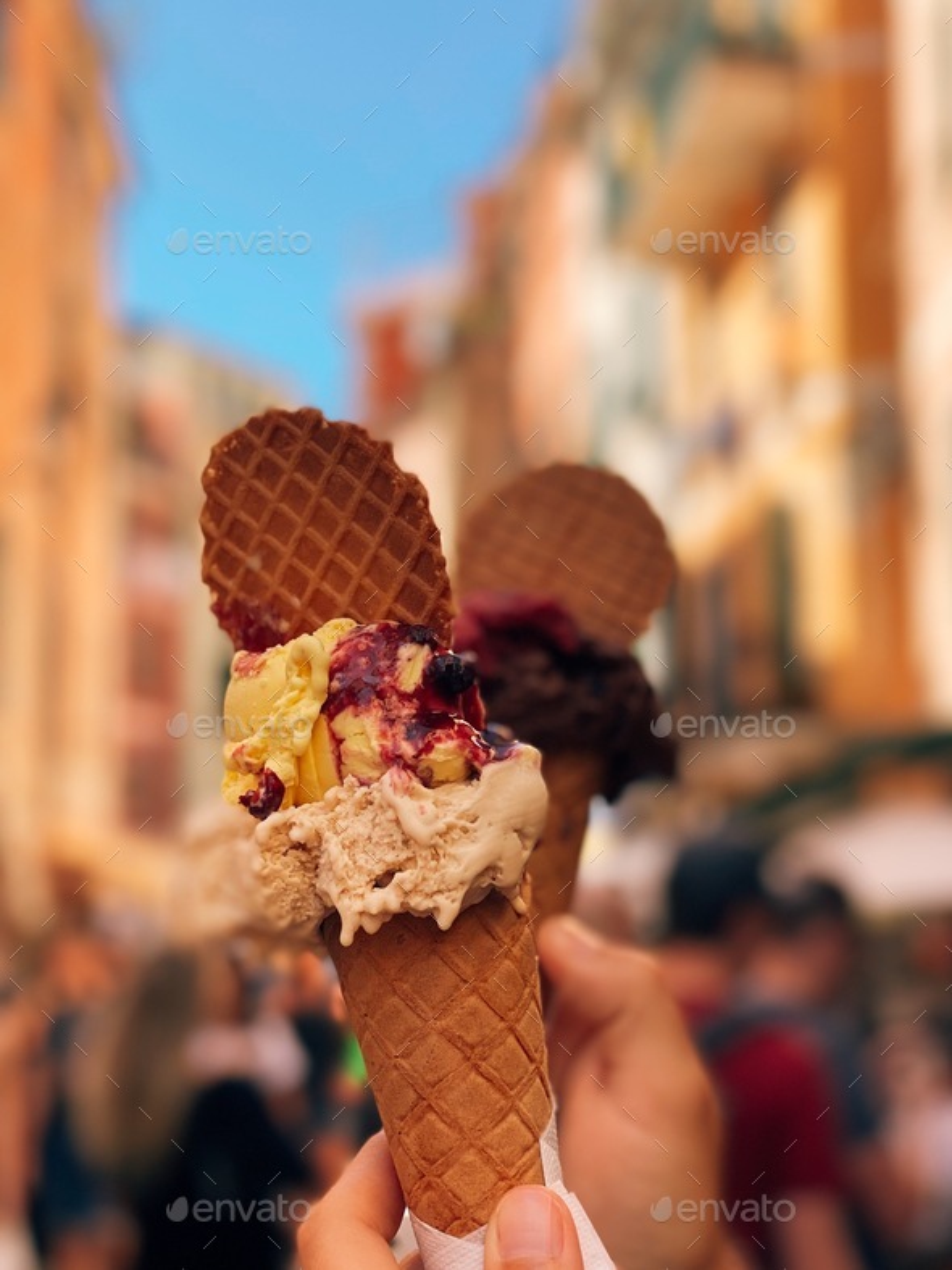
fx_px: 1907
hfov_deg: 28.0
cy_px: 635
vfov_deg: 36.8
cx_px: 476
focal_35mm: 52
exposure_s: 1/657
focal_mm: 6
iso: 20
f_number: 2
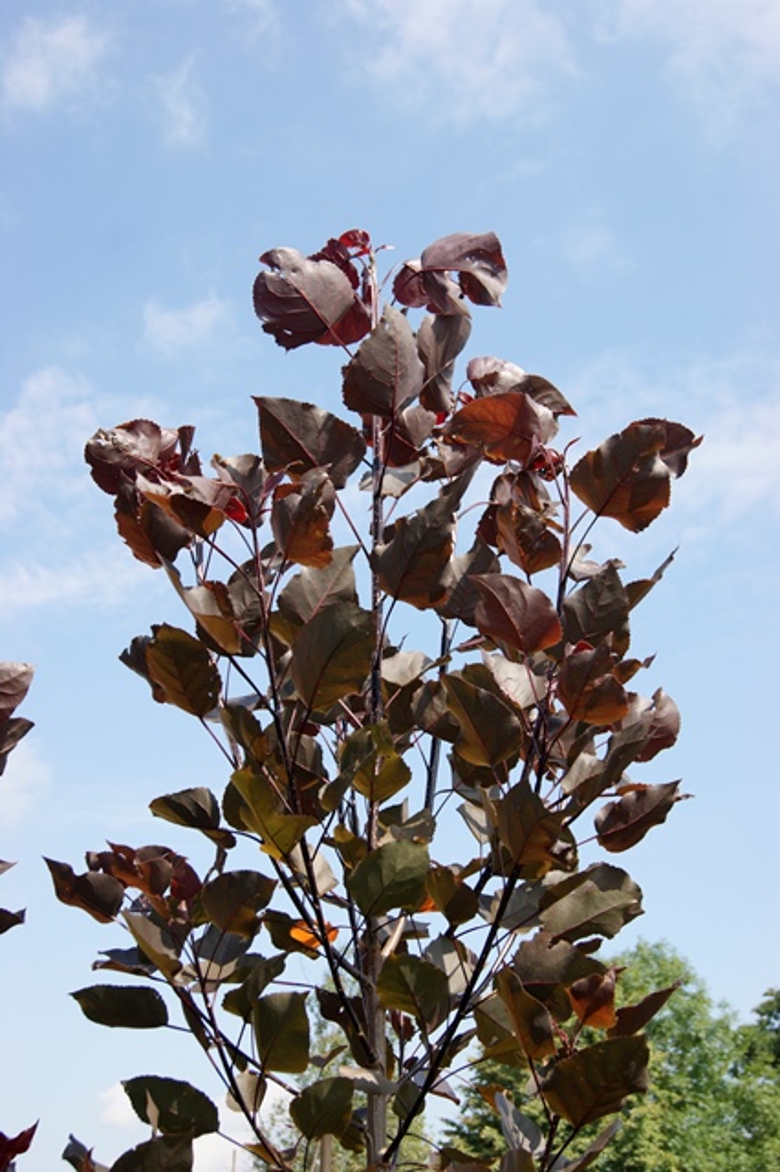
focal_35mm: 45
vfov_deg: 43.6
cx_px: 390
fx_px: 1464
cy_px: 586
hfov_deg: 29.8
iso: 100
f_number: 5.6
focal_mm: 30
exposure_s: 1/250
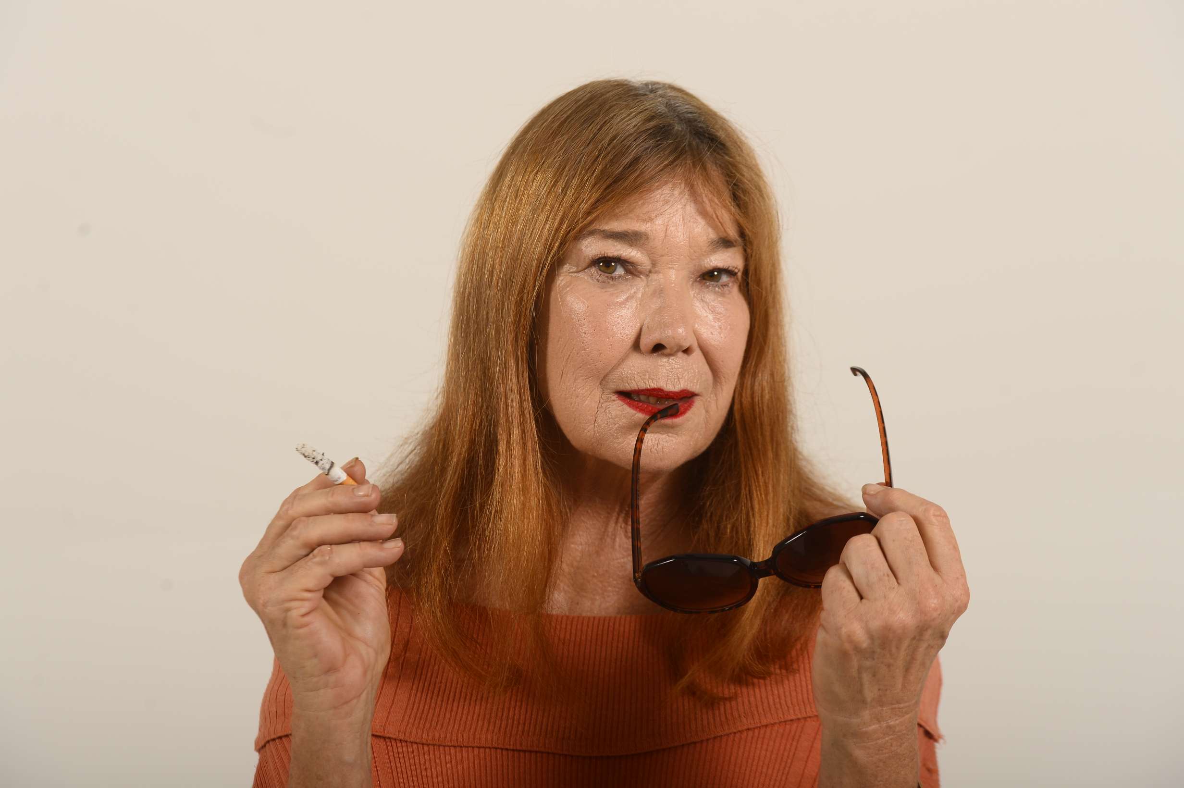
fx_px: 2695
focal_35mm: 82
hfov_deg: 24.8
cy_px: 394
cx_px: 592
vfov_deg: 16.6
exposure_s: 1/200
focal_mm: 82
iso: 200
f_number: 5.6
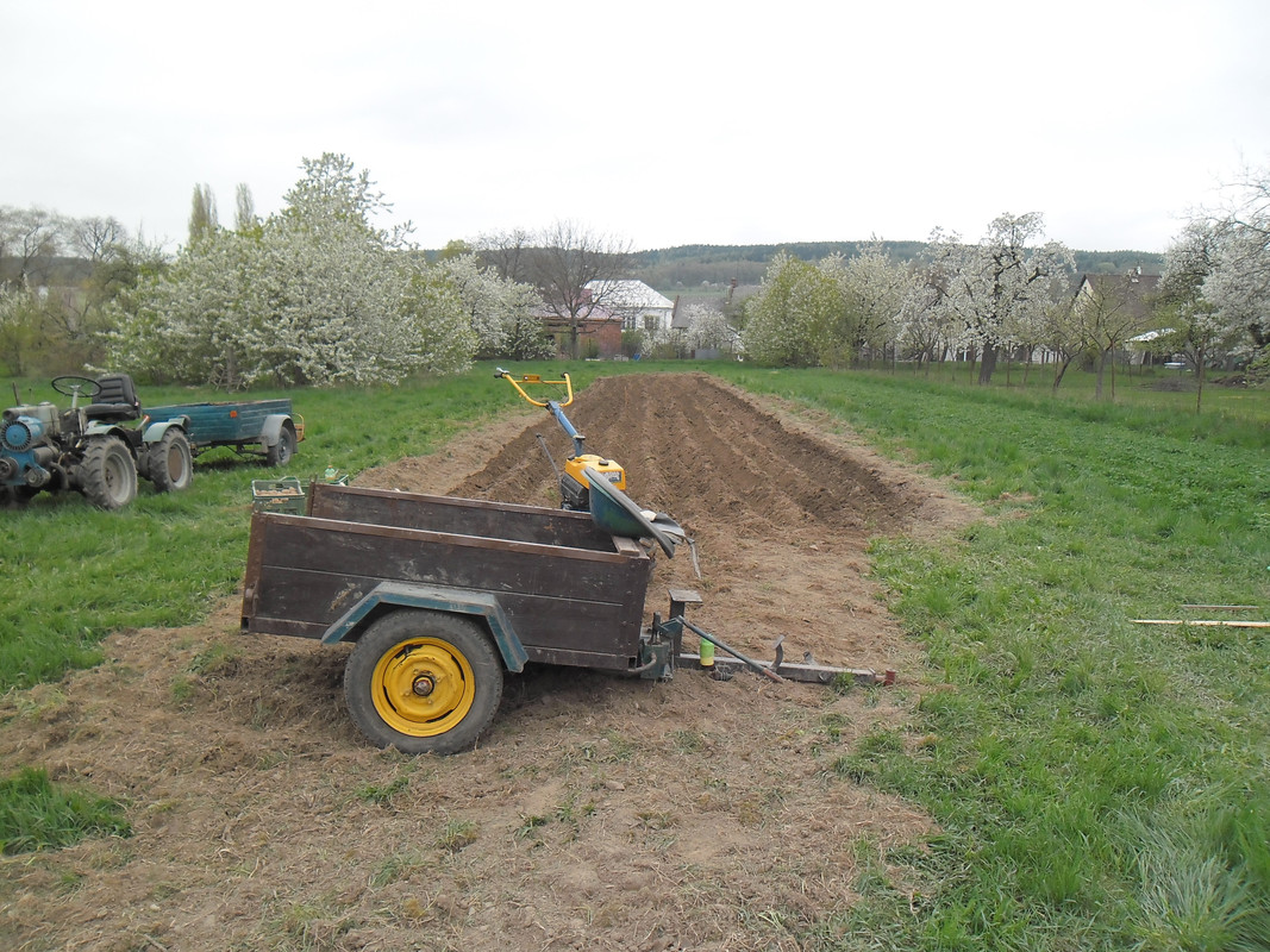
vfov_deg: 51.3
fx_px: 990
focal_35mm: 27
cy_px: 476
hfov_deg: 65.3
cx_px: 635
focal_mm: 4.9
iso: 80
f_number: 3.5
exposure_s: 1/94
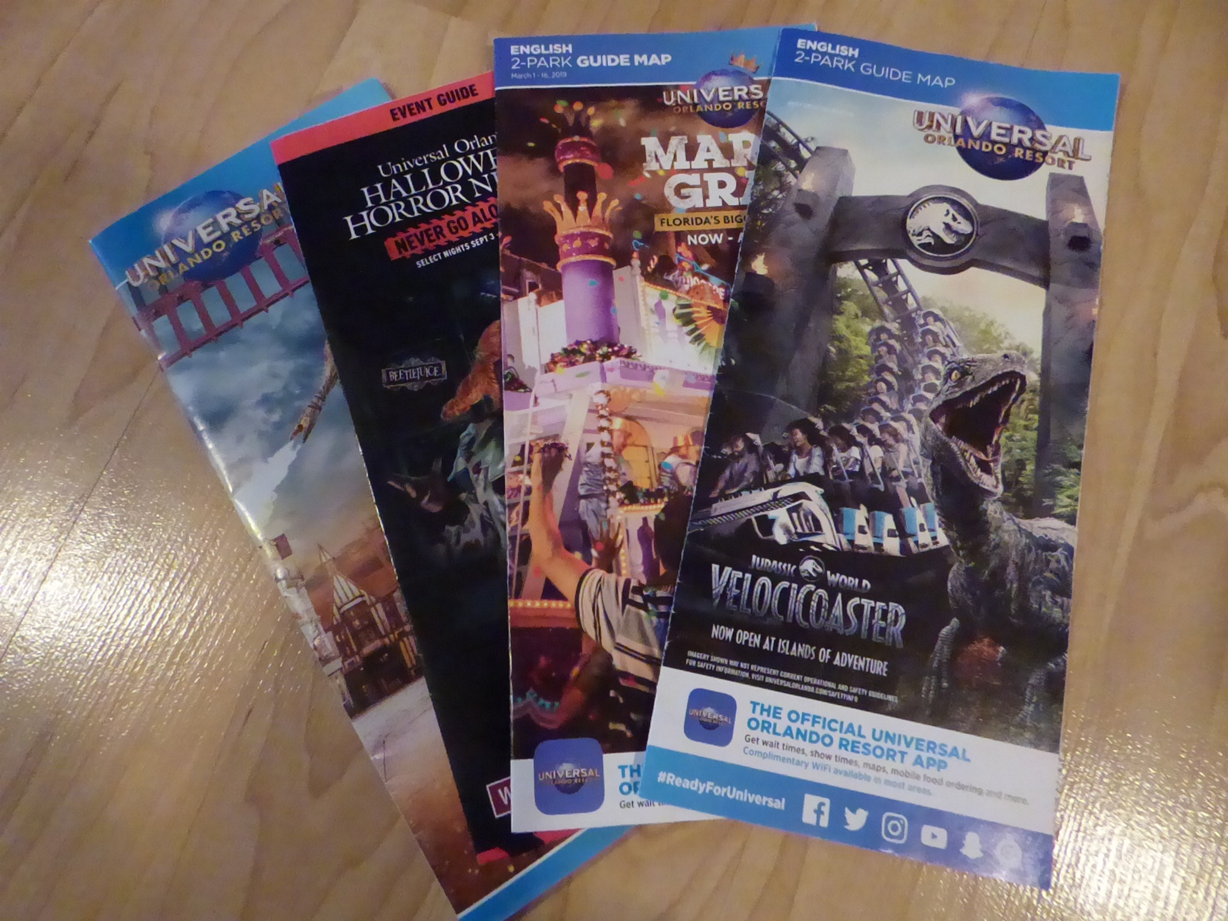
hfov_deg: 81.7
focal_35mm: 20
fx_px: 709
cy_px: 460
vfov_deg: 66.0
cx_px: 614
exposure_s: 1/60
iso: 2500
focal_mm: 3.58
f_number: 2.8
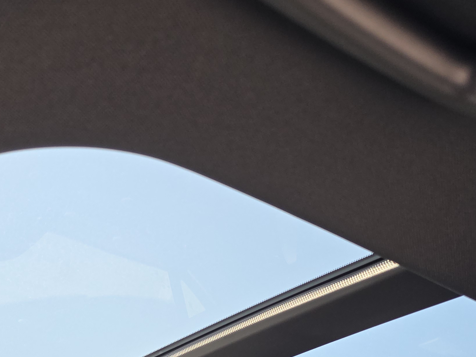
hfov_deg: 34.1
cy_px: 363
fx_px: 770
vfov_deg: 24.8
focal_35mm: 56
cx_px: 172
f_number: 1.7
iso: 50
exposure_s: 1/180
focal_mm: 6.3
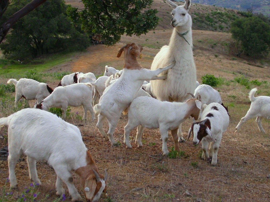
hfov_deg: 21.5
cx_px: 135
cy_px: 101
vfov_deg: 16.2
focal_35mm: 91
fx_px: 710
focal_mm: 18.9
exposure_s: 1/216
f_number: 4.3
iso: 100
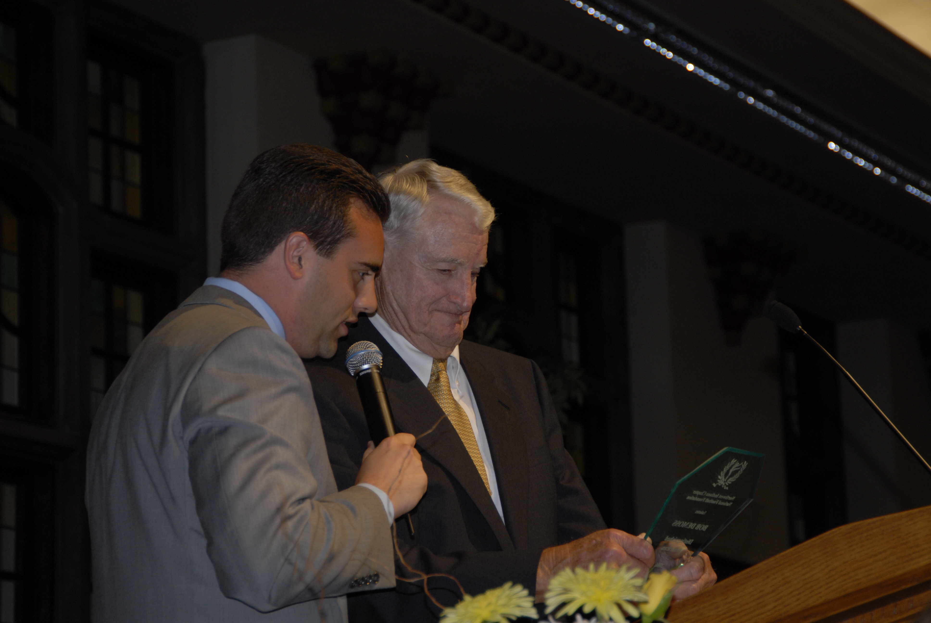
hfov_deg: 16.6
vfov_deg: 11.2
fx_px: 3185
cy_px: 312
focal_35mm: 123
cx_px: 466
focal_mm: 82
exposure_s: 1/60
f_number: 5.3
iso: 200
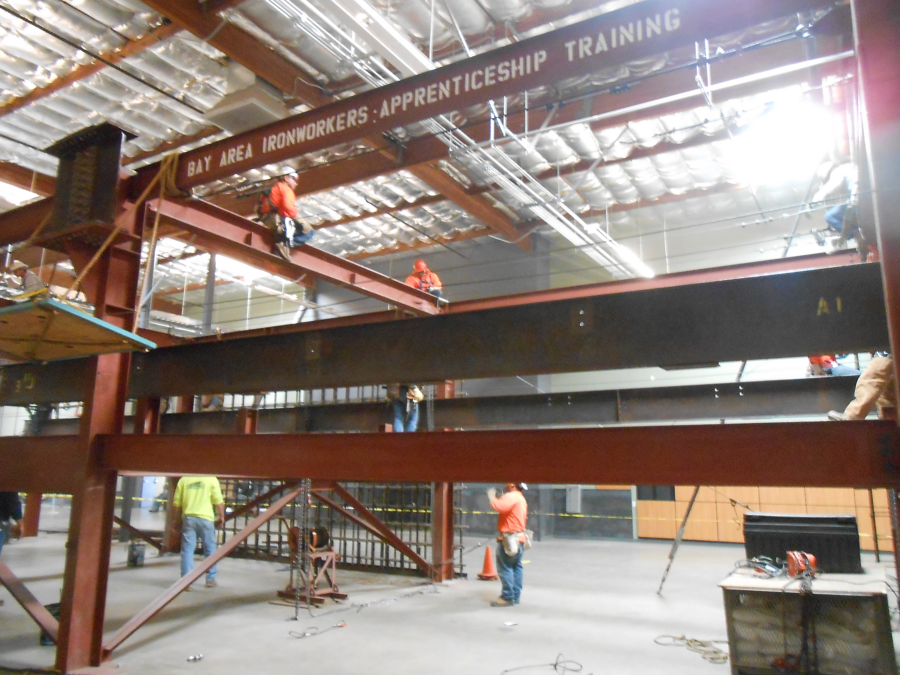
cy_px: 338
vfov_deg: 53.1
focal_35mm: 26
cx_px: 450
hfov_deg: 67.3
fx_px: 676
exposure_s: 1/15
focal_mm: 4.6
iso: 800
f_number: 3.5
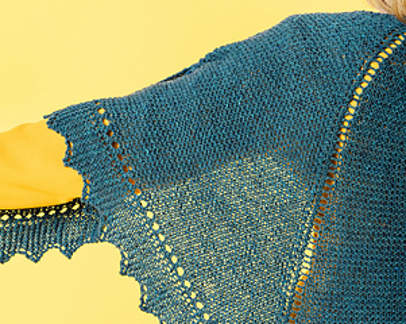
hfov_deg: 11.8
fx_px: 1968
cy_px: 154
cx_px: 196
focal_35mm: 164
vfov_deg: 9.4
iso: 100
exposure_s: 1/160
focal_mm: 105
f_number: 8
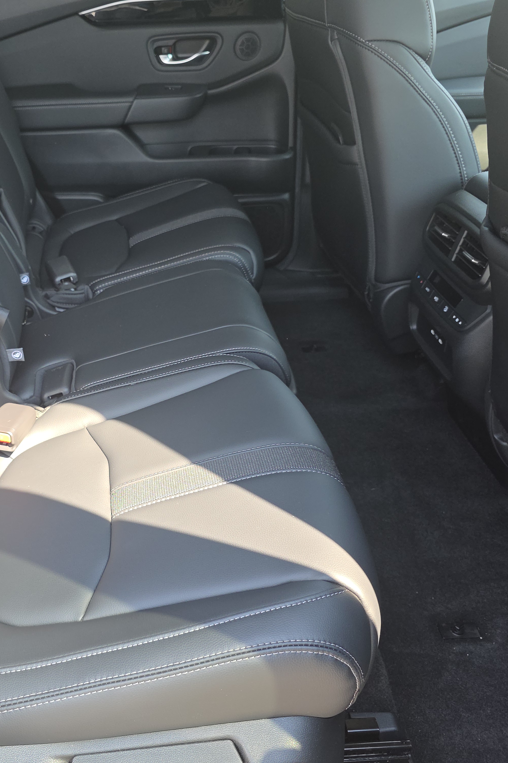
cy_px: 382
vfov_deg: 58.7
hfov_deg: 39.9
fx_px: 677
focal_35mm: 32
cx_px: 125
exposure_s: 1/180
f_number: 1.7
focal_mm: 6.3
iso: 64
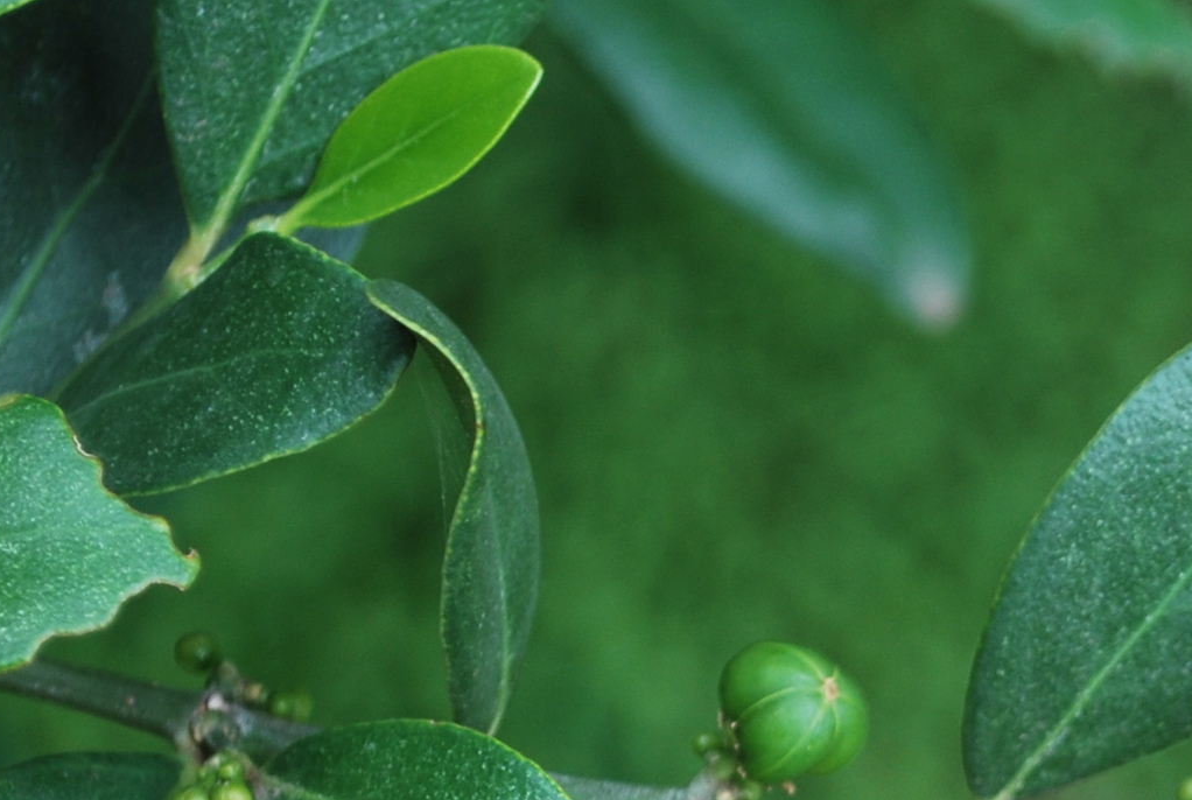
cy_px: 890
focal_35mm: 187
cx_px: 1248
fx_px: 6204
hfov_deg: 10.9
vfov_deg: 7.3
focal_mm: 44
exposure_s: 1/125
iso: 200
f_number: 5.3
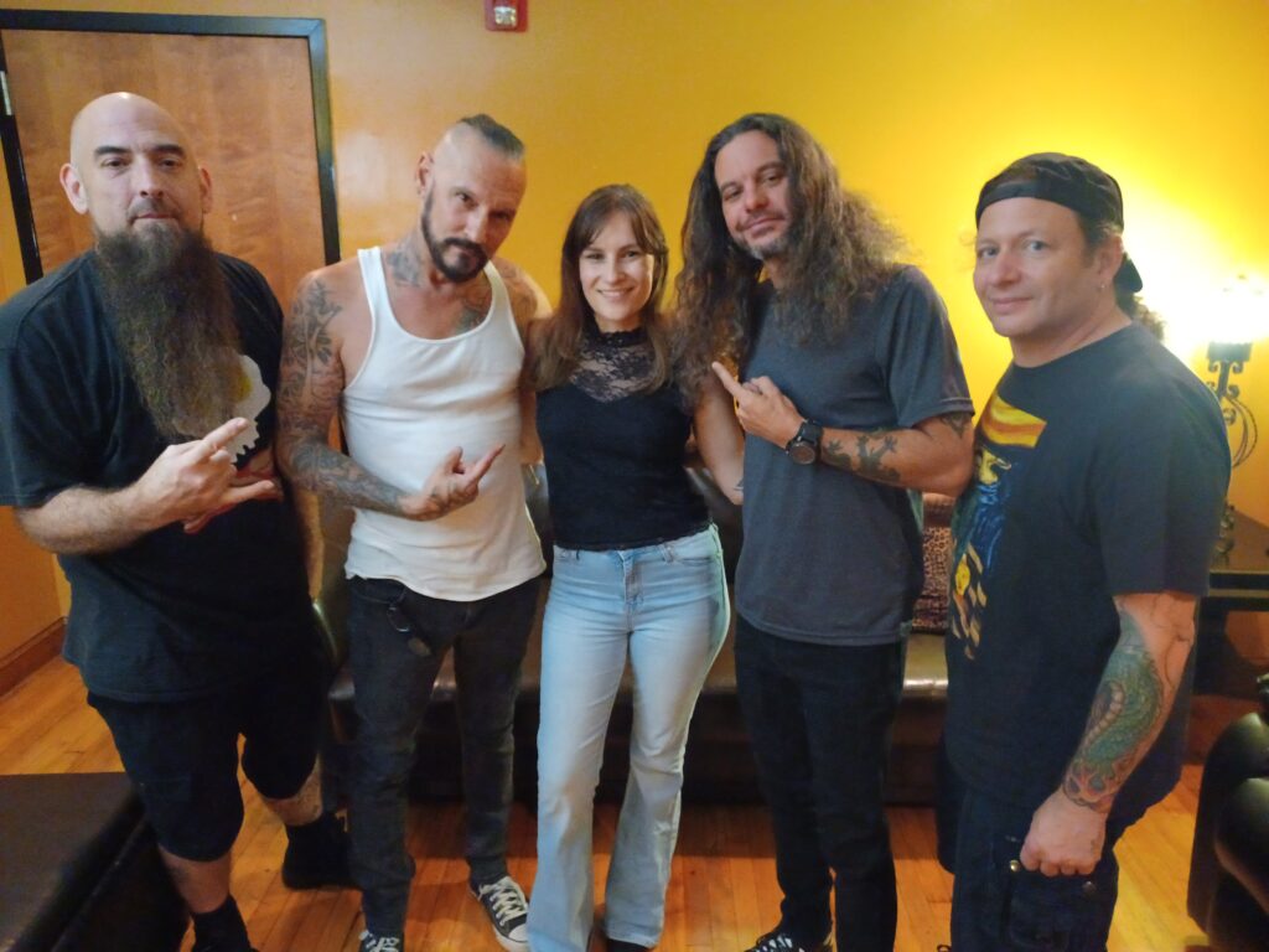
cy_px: 476
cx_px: 634
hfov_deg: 69.4
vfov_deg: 54.9
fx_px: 916
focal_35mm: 25
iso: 2500
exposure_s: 1/15
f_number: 1.8
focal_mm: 4.6
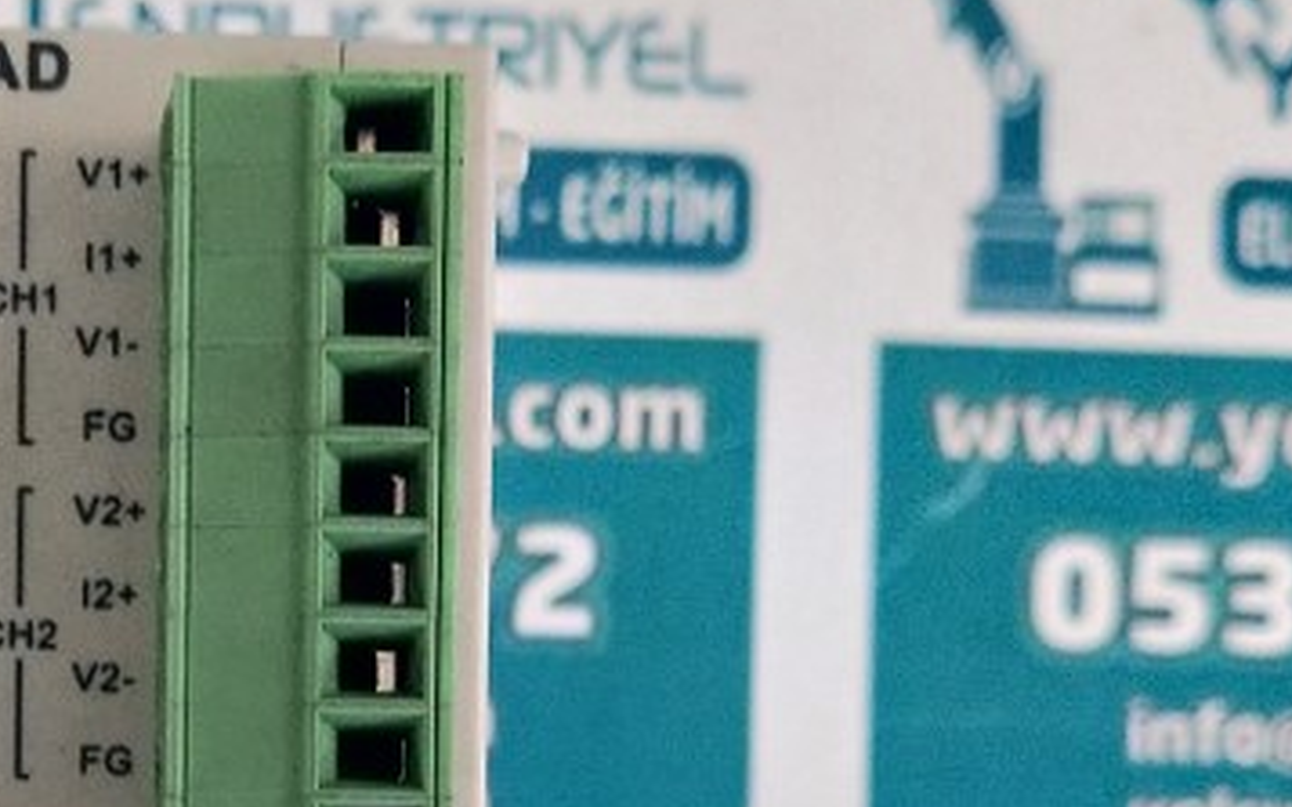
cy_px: 934
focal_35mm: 70
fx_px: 2464
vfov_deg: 17.8
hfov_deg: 28.1
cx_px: 87
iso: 161
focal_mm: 3.99
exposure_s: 1/50
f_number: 1.7
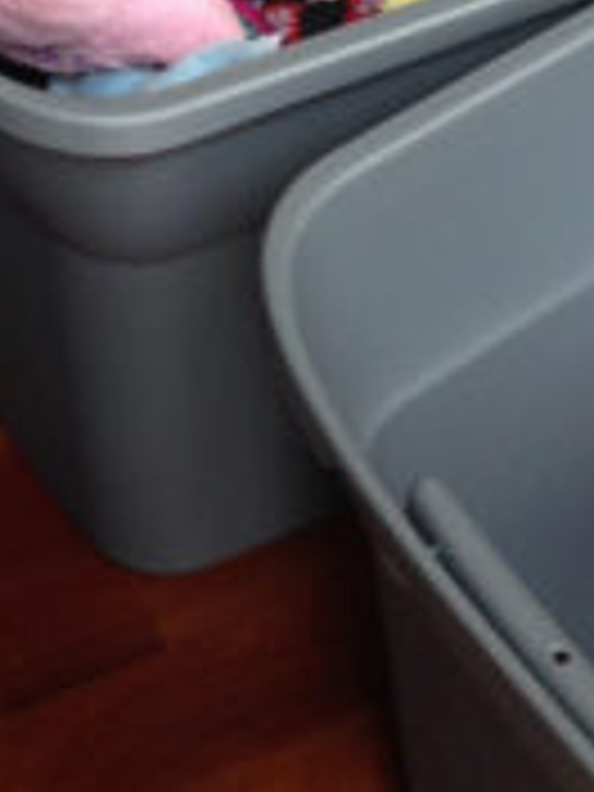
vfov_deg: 12.6
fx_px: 3432
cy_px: -320
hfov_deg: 9.9
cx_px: 220
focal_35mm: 150
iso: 64
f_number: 2.4
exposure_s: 1/20
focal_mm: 4.12
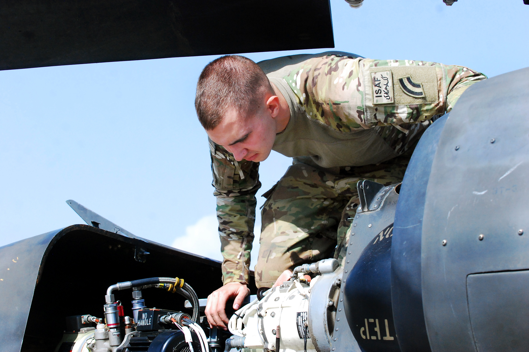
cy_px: 176
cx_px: 264
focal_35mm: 105
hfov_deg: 19.5
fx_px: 1543
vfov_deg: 13.0
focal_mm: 70
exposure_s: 1/1000
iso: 800
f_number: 8
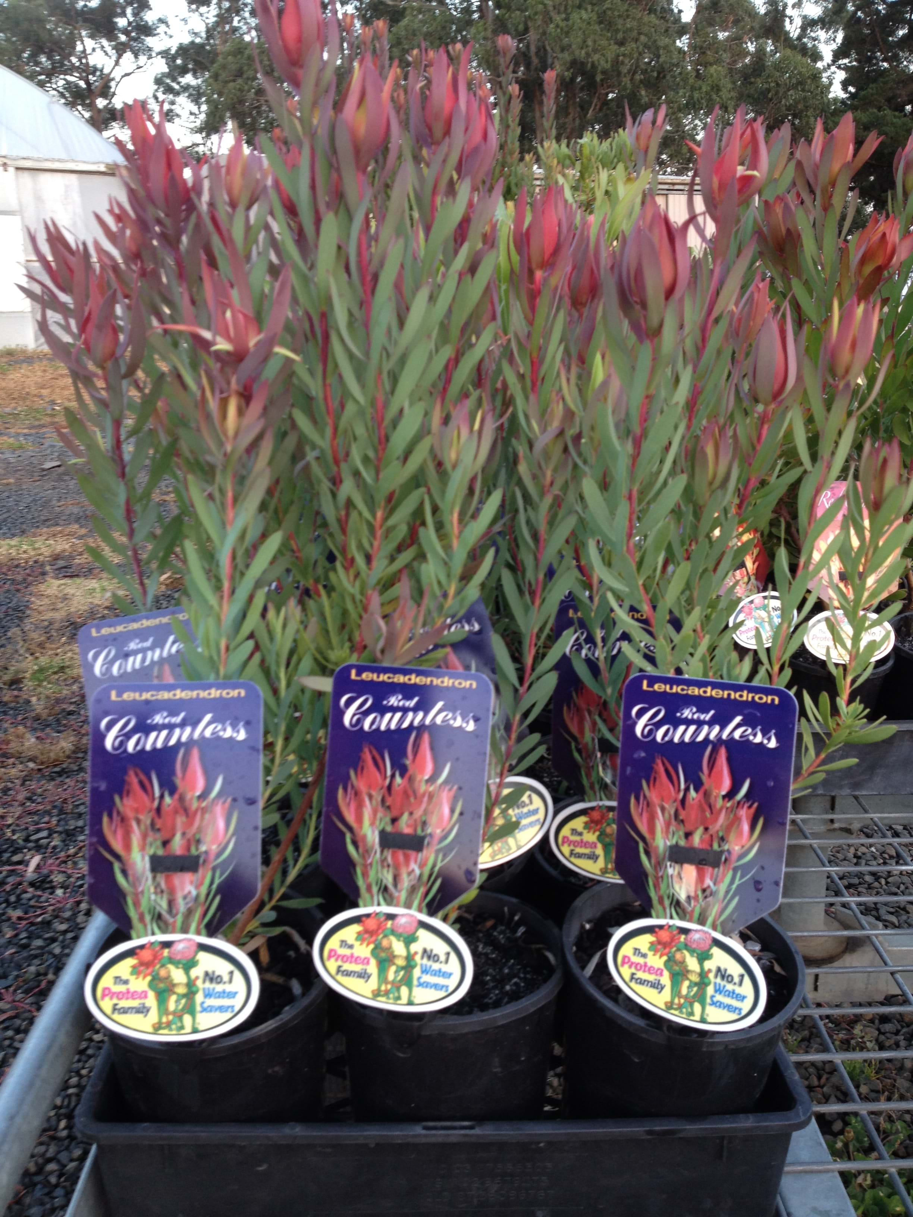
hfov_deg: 40.7
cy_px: 608
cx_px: 456
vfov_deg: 52.6
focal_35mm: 35
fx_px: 1231
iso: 64
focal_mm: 4.28
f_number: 2.4
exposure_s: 1/30
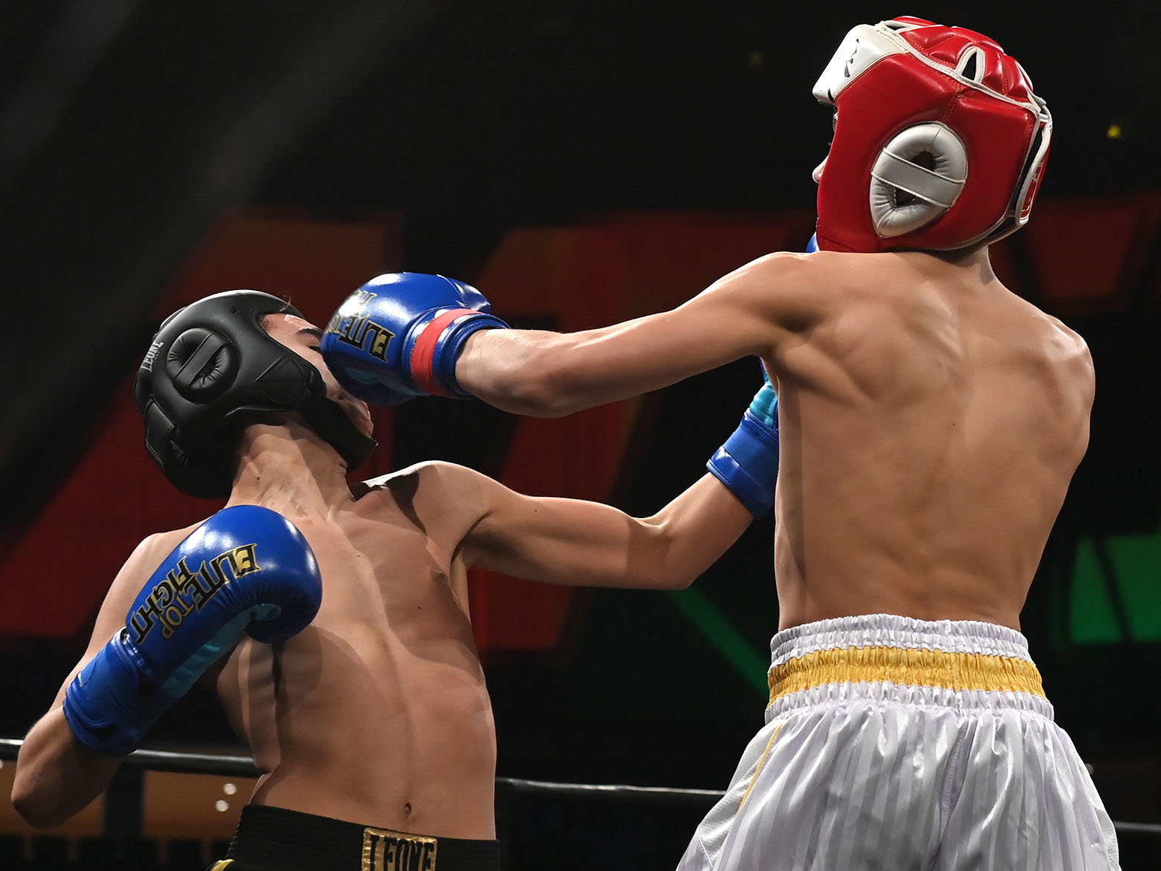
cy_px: 431
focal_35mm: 55
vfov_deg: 26.6
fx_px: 1845
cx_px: 578
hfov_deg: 34.9
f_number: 4
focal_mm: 50
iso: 4000
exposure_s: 1/1600
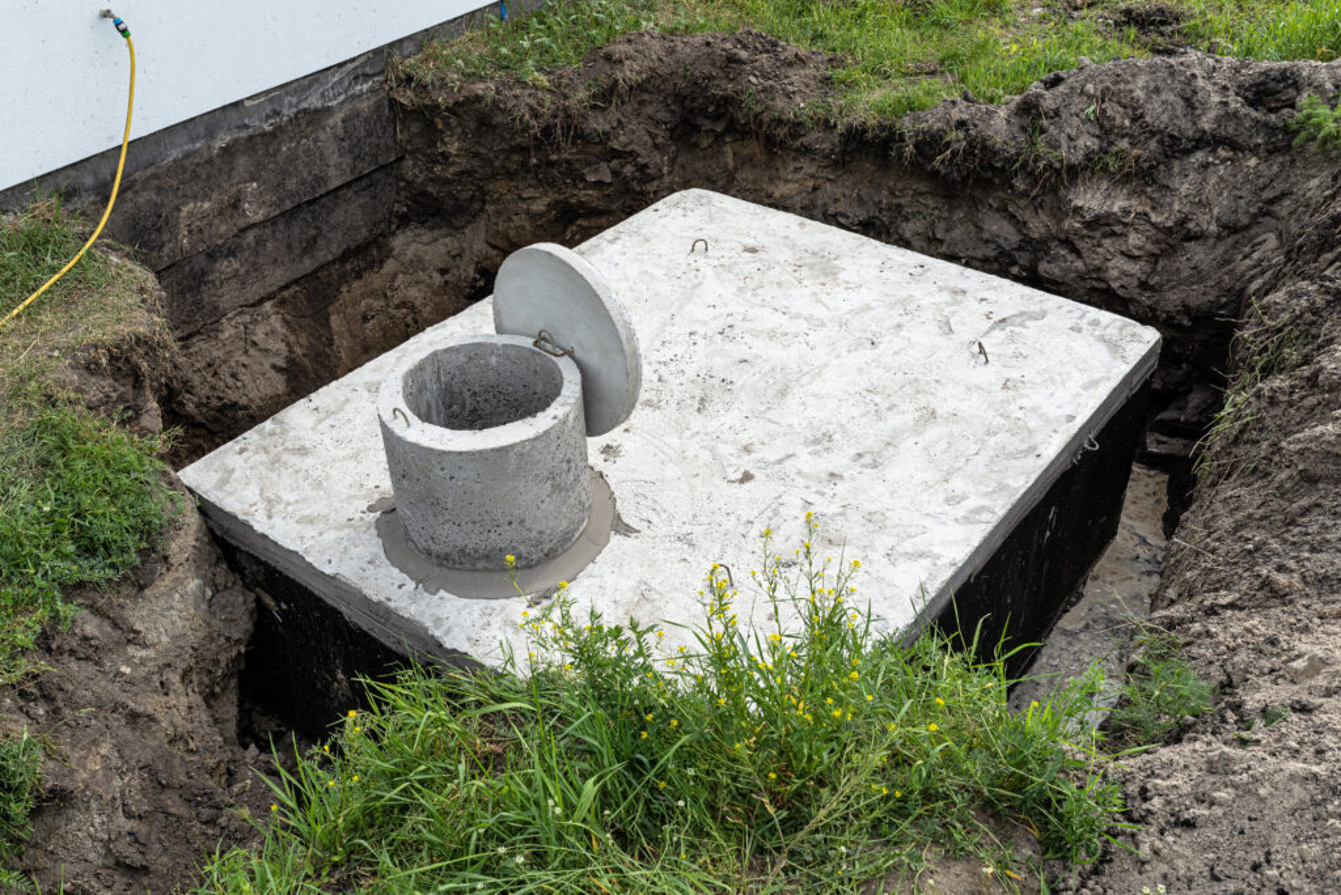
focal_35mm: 35
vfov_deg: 37.9
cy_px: 448
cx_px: 670
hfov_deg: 54.4
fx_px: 1304
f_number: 8
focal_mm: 35
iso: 100
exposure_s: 1/250
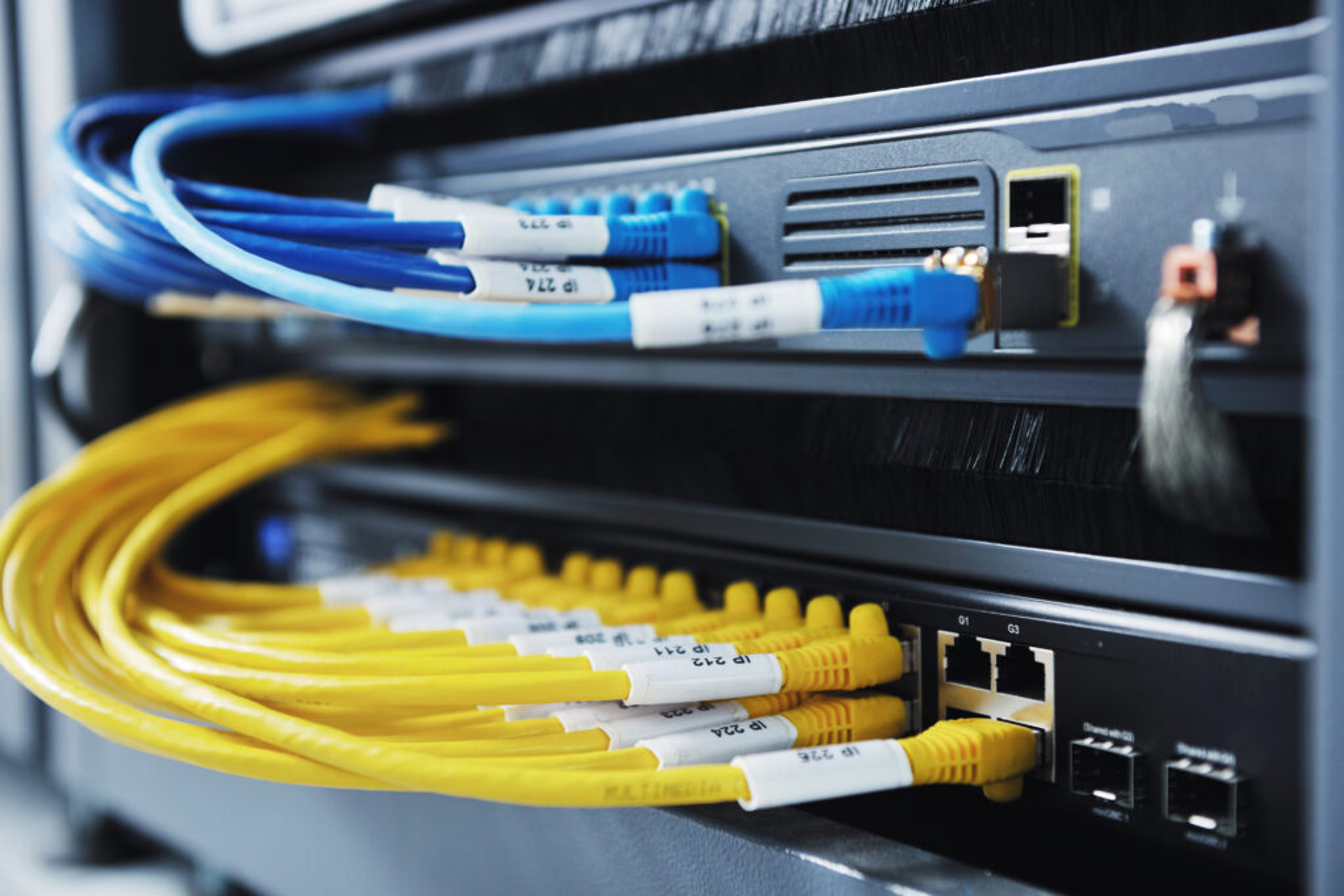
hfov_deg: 38.2
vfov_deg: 26.0
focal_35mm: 52
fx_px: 1941
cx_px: 672
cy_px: 448
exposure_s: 1/100
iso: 50
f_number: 3.5
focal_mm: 52
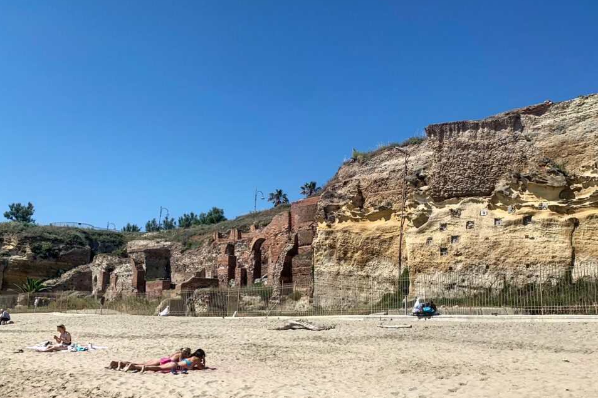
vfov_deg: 38.7
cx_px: 353
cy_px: 237
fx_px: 565
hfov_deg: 55.5
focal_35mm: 34
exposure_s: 1/3788
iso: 25
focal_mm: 4.25
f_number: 1.8
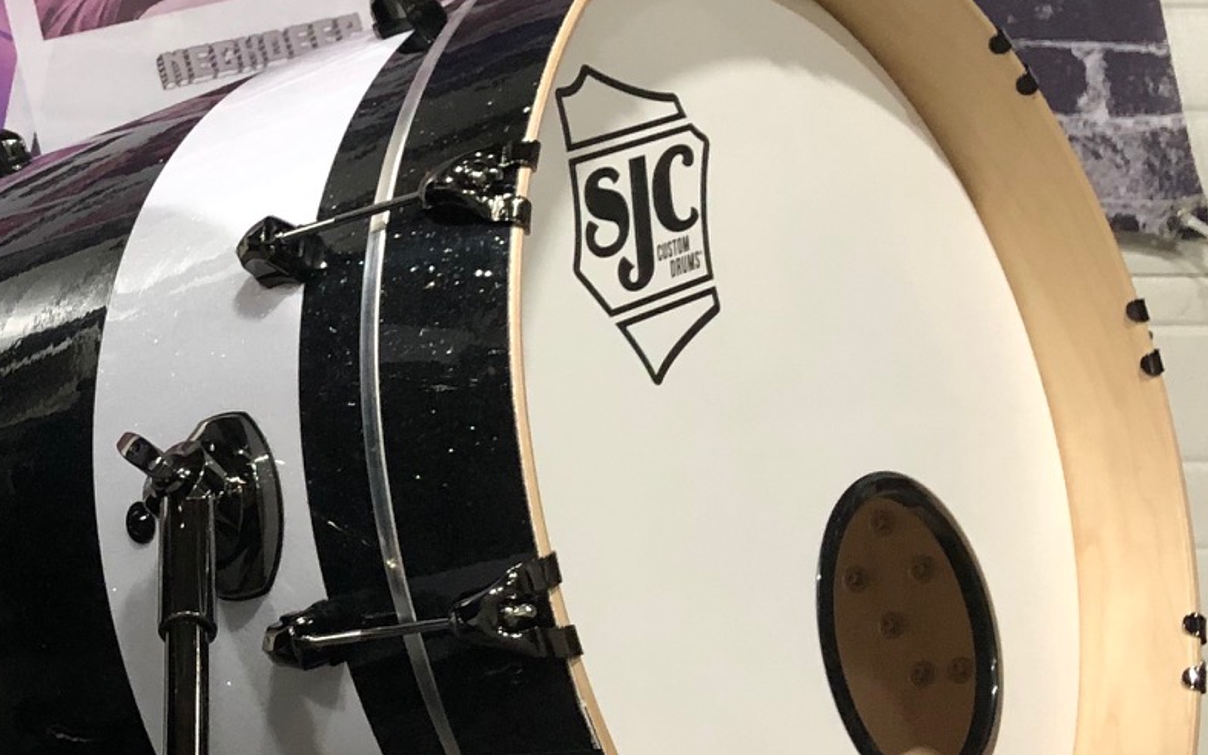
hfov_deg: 25.7
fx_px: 2502
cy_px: 265
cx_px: -17
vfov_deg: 17.1
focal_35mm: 76
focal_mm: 4
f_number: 1.8
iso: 100
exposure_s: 1/15
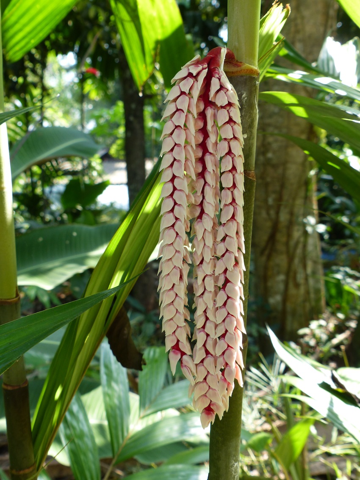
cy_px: 240
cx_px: 180
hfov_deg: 41.8
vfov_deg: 54.0
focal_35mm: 34
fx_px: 472
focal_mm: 6.2
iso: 100
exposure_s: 1/125
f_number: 3.2
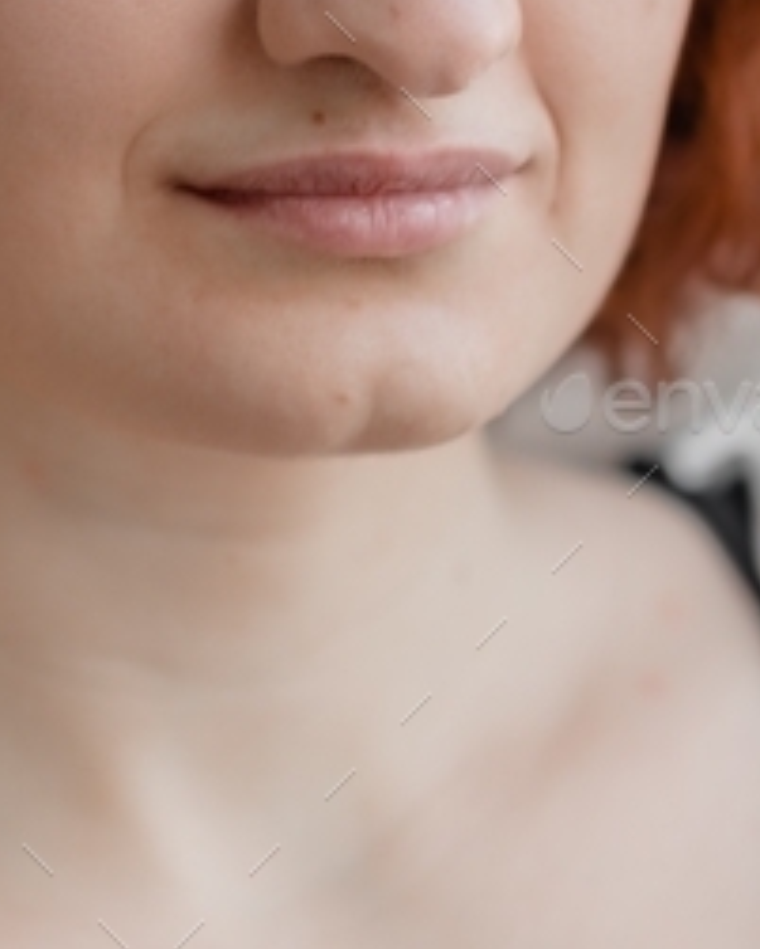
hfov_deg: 5.5
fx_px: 7896
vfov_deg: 6.9
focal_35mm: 281
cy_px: 374
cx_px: 132
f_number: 2.5
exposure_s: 1/80
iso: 125
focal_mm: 85
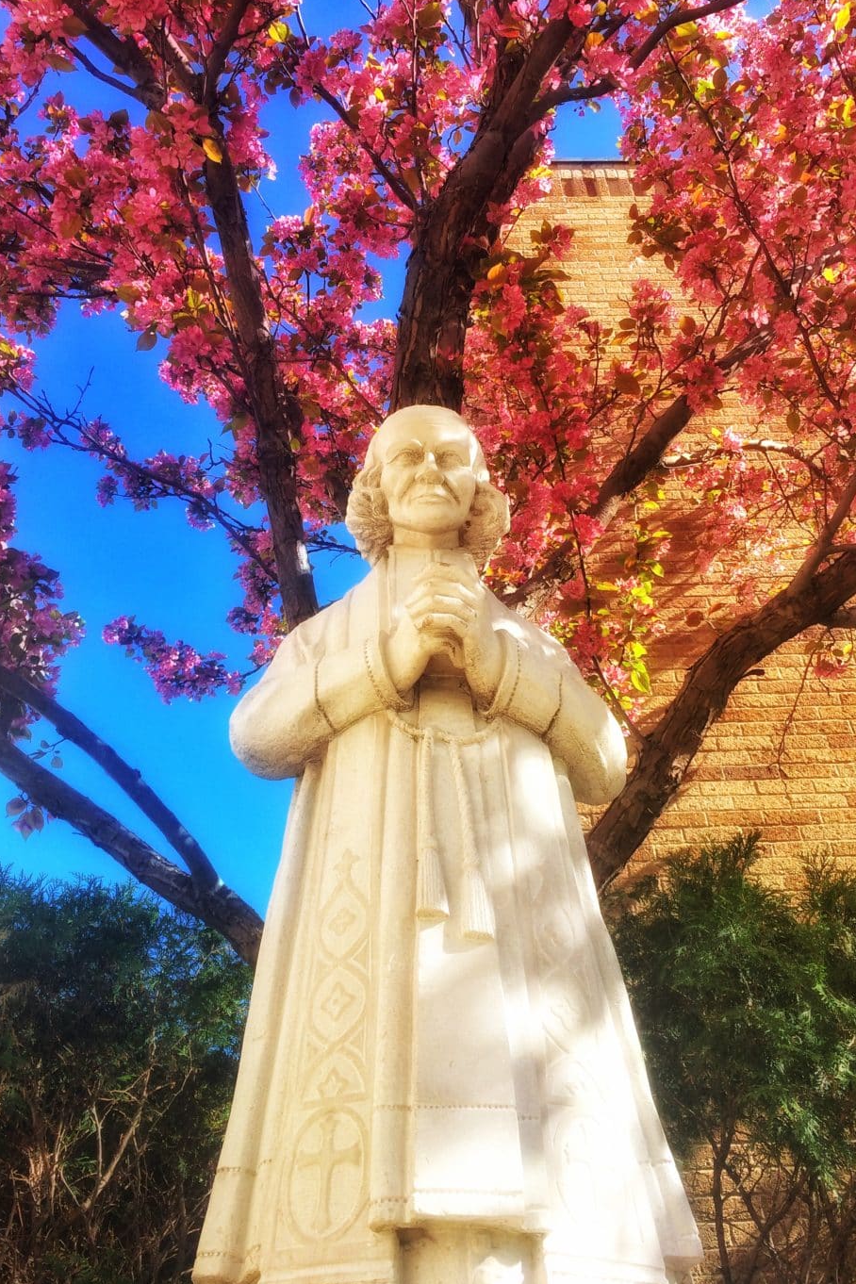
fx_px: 1106
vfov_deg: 60.3
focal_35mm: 31
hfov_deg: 42.3
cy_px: 634
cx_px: 446
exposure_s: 1/746
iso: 32
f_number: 2.2
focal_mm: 4.15
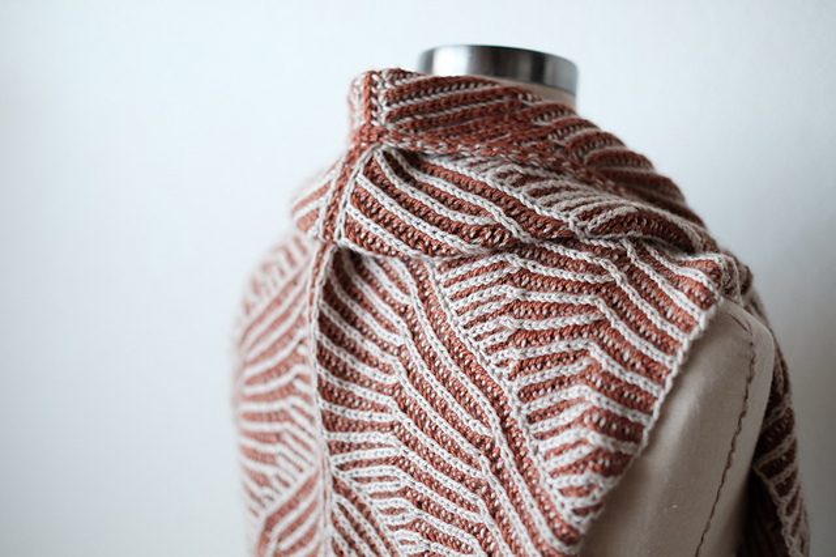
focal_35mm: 35
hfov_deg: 54.5
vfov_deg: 37.8
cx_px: 418
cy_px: 278
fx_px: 812
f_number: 1.4
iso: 800
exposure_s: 1/70
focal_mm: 23
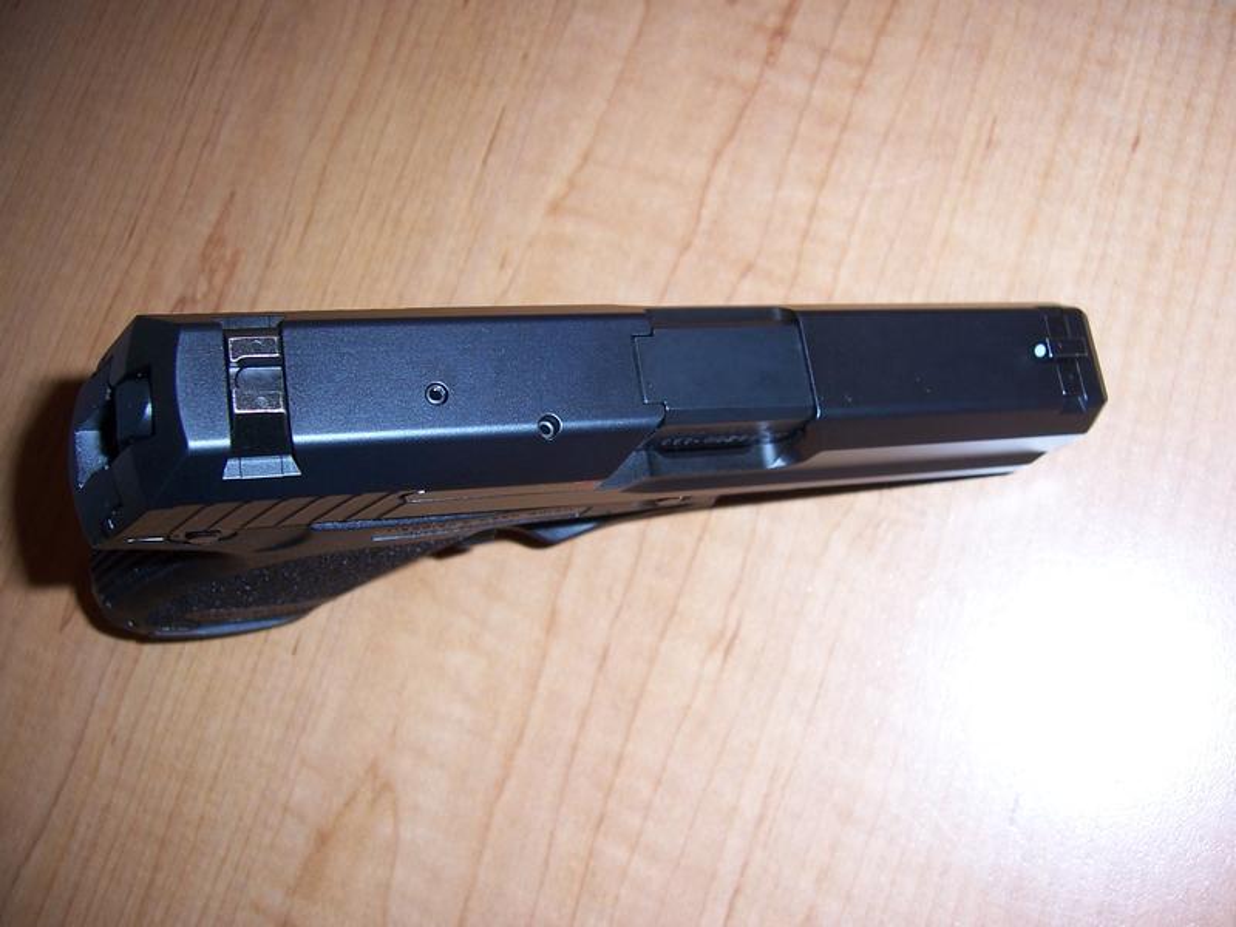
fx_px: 1285
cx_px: 618
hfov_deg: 51.4
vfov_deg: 39.7
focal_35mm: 36
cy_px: 464
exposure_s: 1/60
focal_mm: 6
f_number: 3
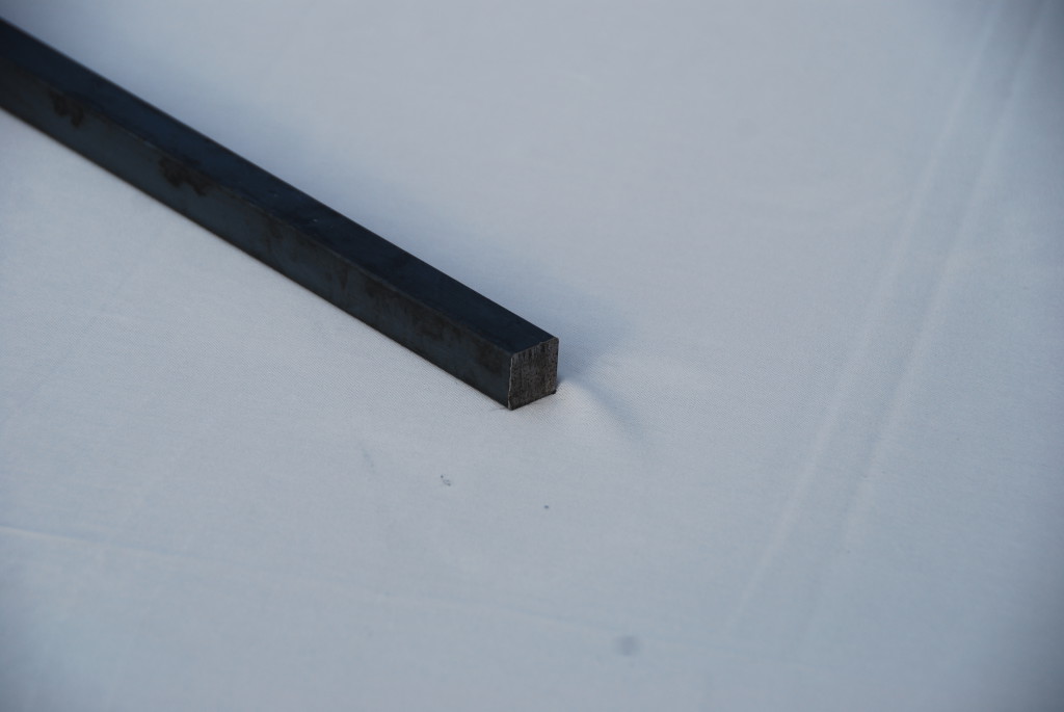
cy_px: 356
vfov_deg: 8.7
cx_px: 532
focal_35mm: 158
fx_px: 4660
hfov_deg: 13.0
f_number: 5.6
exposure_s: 1/500
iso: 125
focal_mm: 105
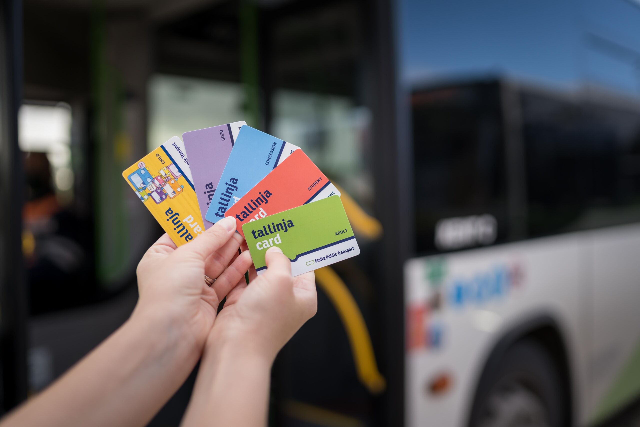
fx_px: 622
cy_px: 214
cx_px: 320
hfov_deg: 54.4
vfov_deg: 37.9
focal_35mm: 35
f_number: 1.8
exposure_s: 1/1000
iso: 100
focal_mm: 35
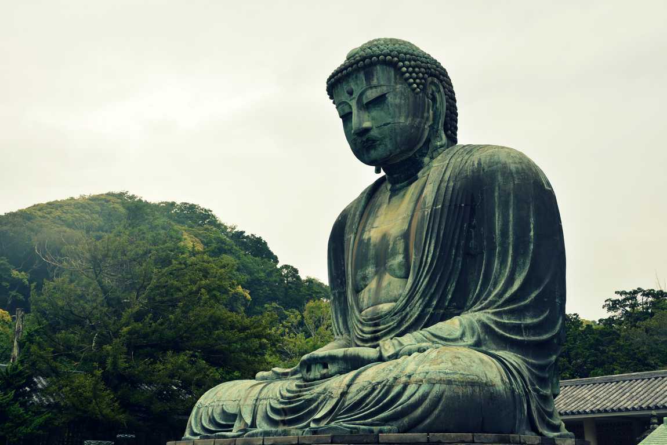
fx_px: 723
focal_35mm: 39
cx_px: 334
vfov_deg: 34.2
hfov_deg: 49.5
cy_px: 222
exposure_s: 1/250
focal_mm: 26
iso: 140
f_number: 8
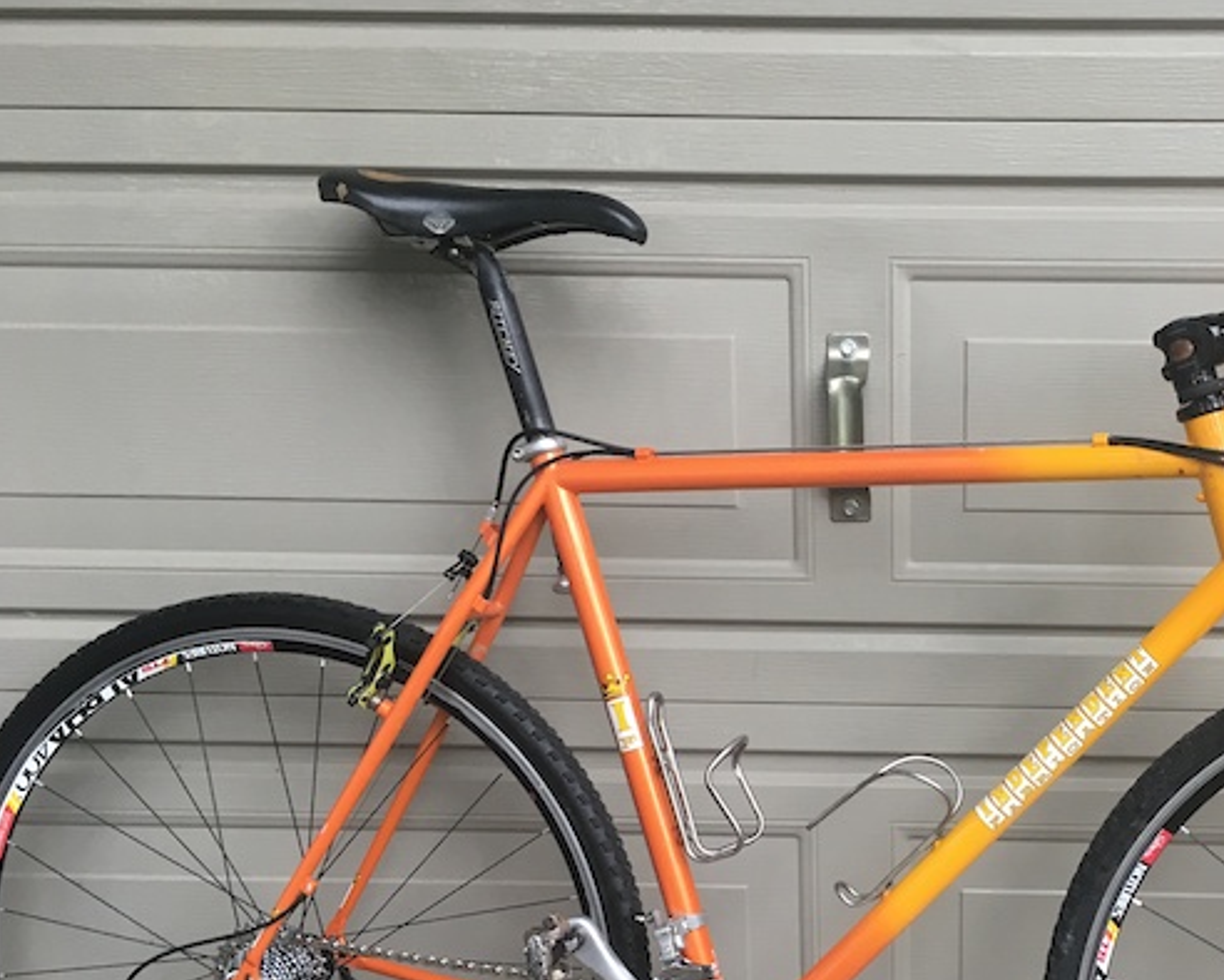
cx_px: 968
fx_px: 1667
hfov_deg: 38.9
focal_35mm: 46
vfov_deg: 32.3
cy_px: 696
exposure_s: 1/30
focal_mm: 4.15
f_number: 2.2
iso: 25
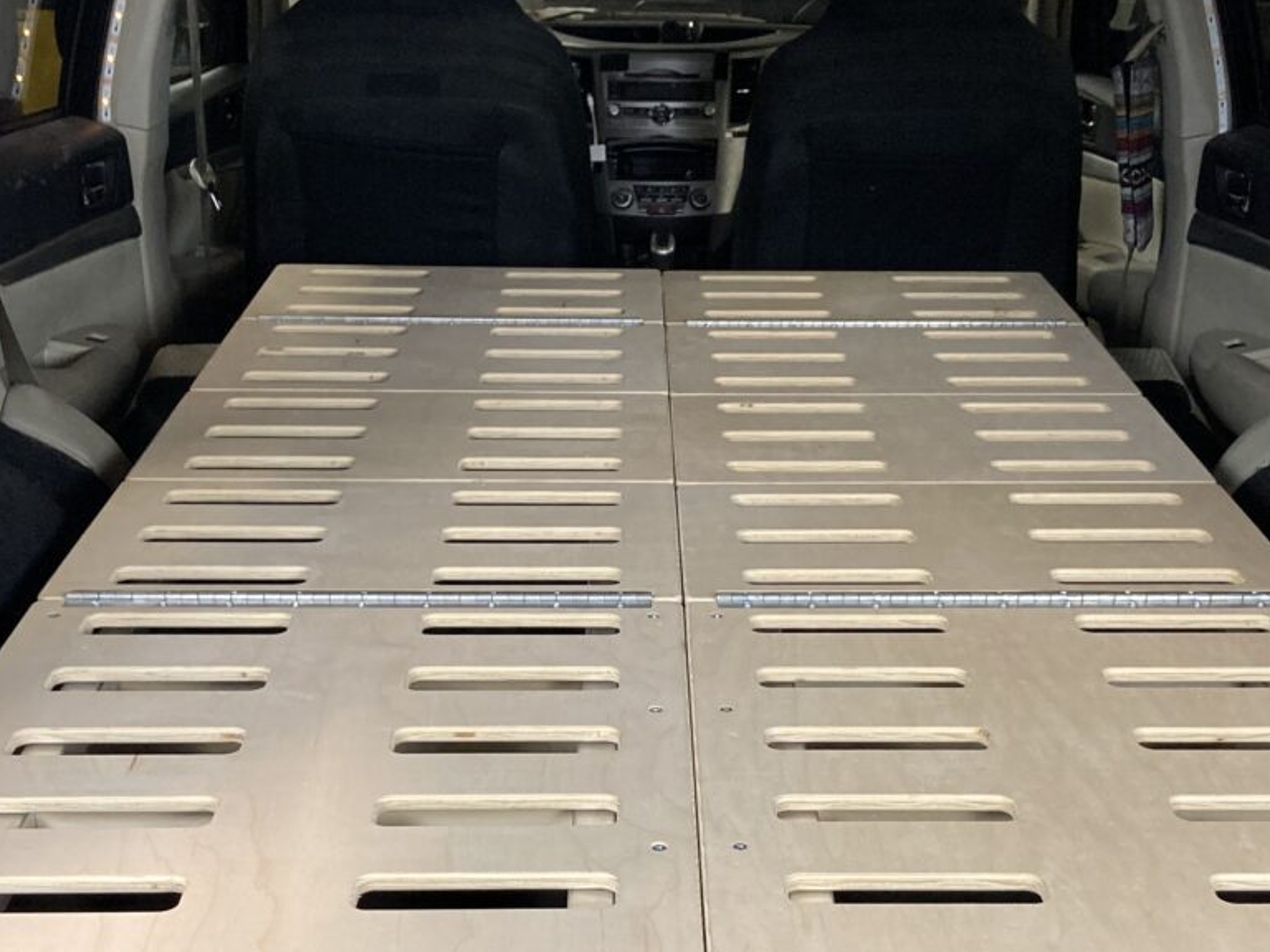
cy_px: 671
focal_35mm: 56
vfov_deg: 25.9
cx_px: 699
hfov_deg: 34.3
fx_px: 2055
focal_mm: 3.99
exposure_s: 1/60
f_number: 1.8
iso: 100
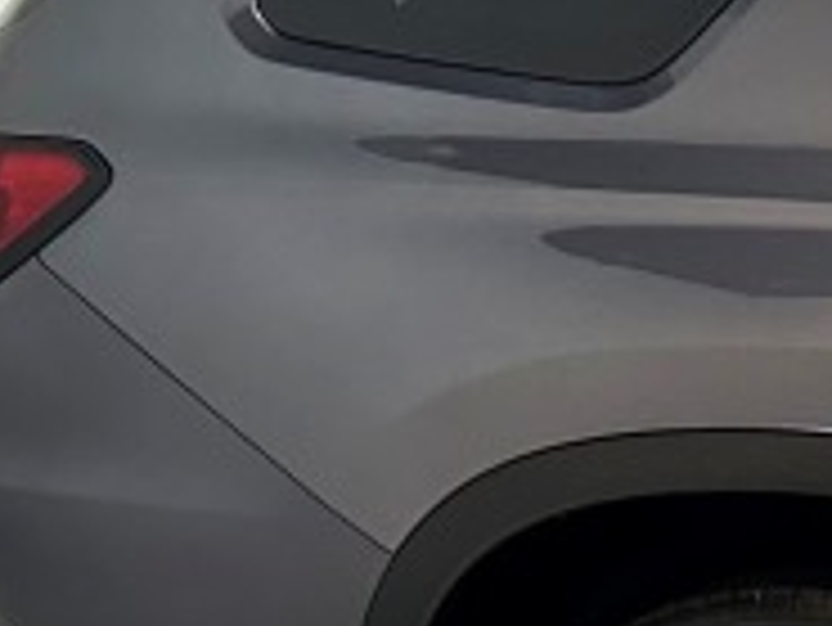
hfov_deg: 12.3
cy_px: 1009
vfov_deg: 10.7
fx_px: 3199
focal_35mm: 133
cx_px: 1898
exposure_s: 1/60
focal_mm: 6.86
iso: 500
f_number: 1.78
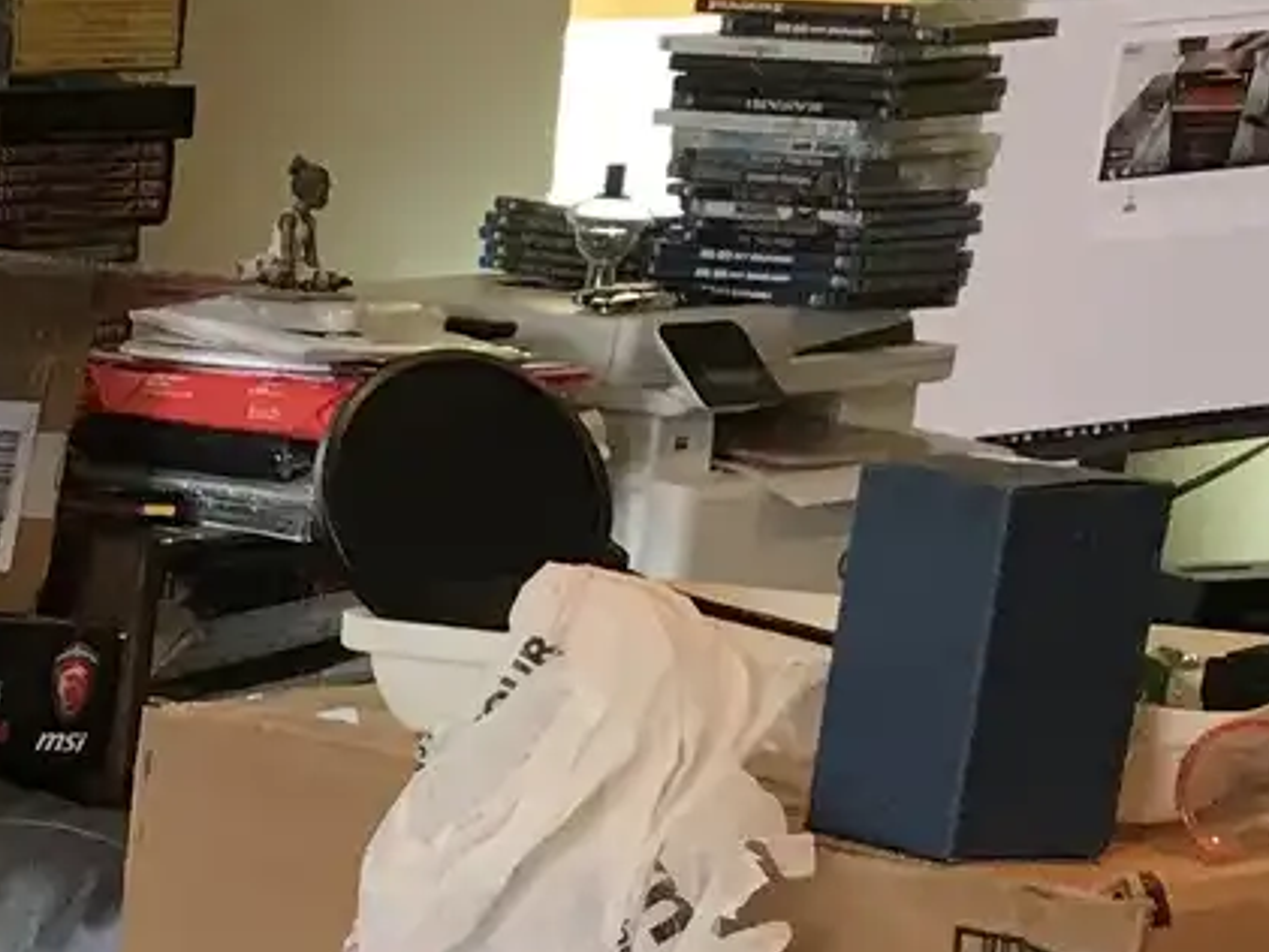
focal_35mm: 133
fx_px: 4877
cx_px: -1456
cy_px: 1407
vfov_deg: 10.8
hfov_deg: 12.6
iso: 25
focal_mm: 3.99
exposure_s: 1/40
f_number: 1.8
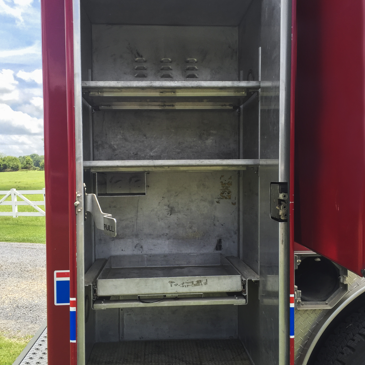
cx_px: 181
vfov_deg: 47.2
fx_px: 418
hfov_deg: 47.2
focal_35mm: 35
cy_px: 195
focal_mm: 4.15
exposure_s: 1/620
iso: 32
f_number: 2.2
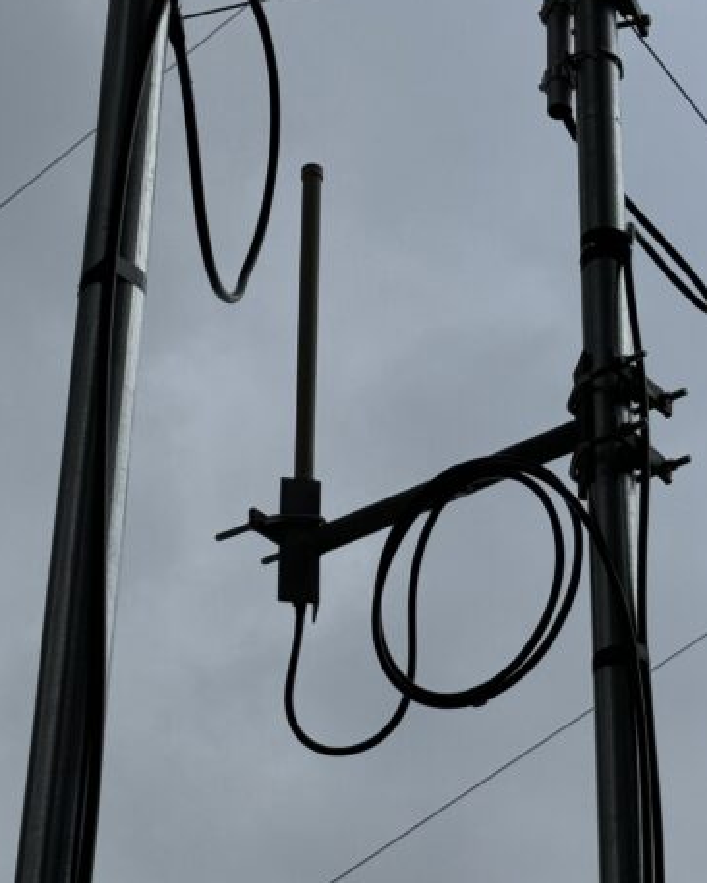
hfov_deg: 14.6
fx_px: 2745
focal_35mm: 105
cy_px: 468
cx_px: 489
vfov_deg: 18.3
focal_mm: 6.76
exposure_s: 1/10417
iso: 80
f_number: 1.78
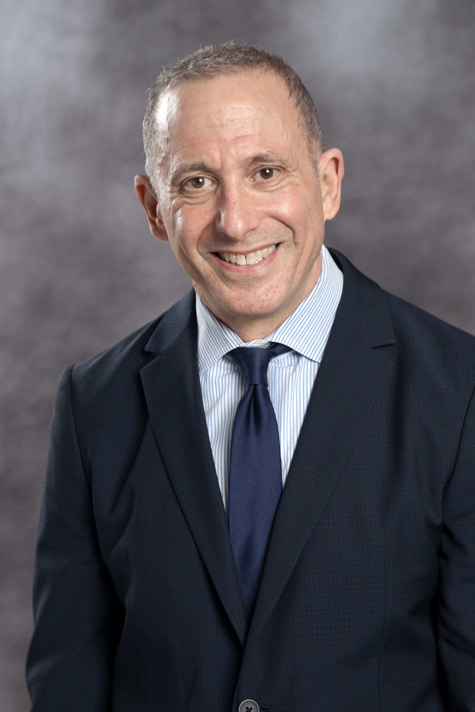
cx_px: 238
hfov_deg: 13.0
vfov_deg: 19.5
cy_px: 356
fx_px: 2078
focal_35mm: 105
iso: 125
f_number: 6.3
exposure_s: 1/125
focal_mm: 105
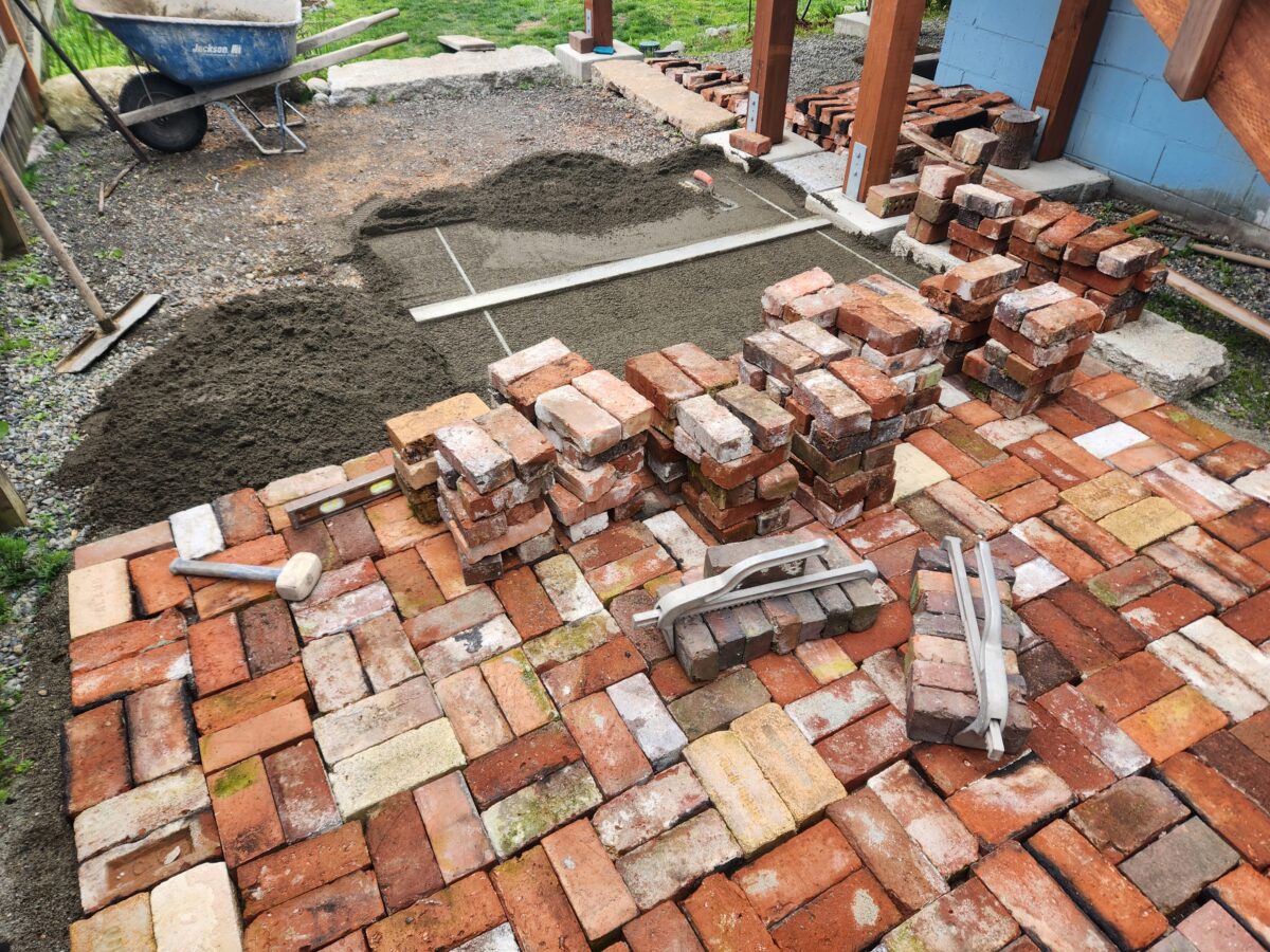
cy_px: 476
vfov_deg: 58.9
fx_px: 844
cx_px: 635
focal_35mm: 23
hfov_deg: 73.9
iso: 25
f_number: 1.8
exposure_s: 1/180
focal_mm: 5.4
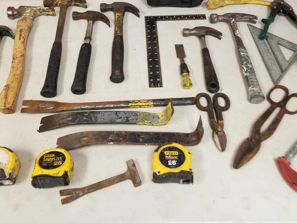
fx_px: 309
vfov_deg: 39.2
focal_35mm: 36
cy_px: 76
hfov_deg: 51.4
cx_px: 148
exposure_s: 1/40
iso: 160
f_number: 1.7
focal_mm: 4.25
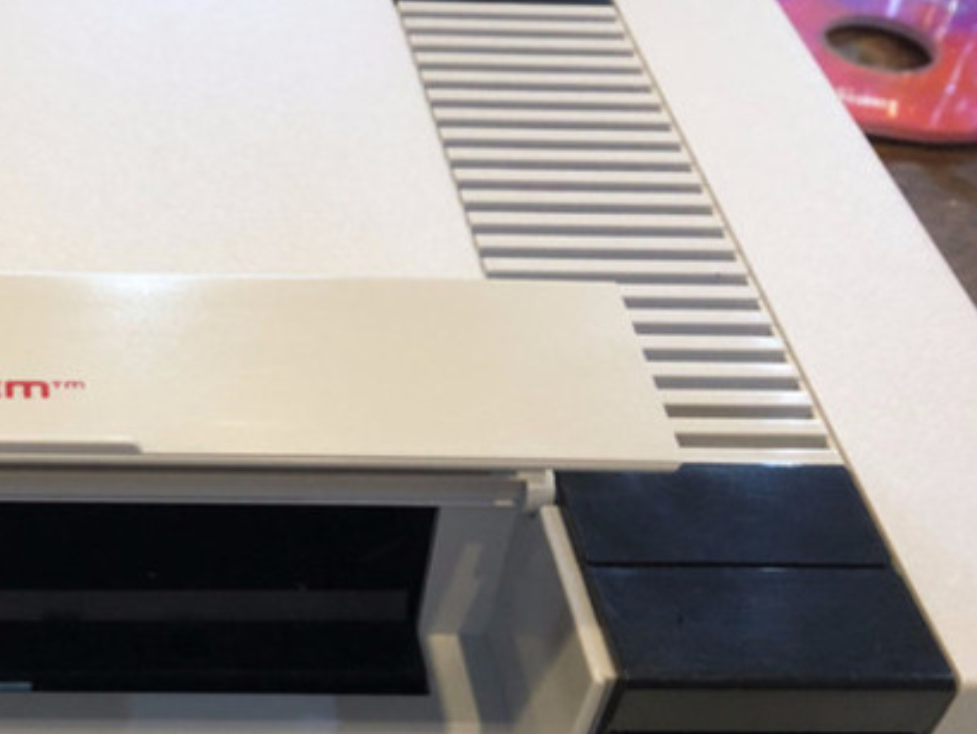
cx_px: 64
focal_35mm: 58
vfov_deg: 25.0
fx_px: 1638
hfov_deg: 31.4
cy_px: 534
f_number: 1.8
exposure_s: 1/17
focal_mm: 3.99
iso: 50
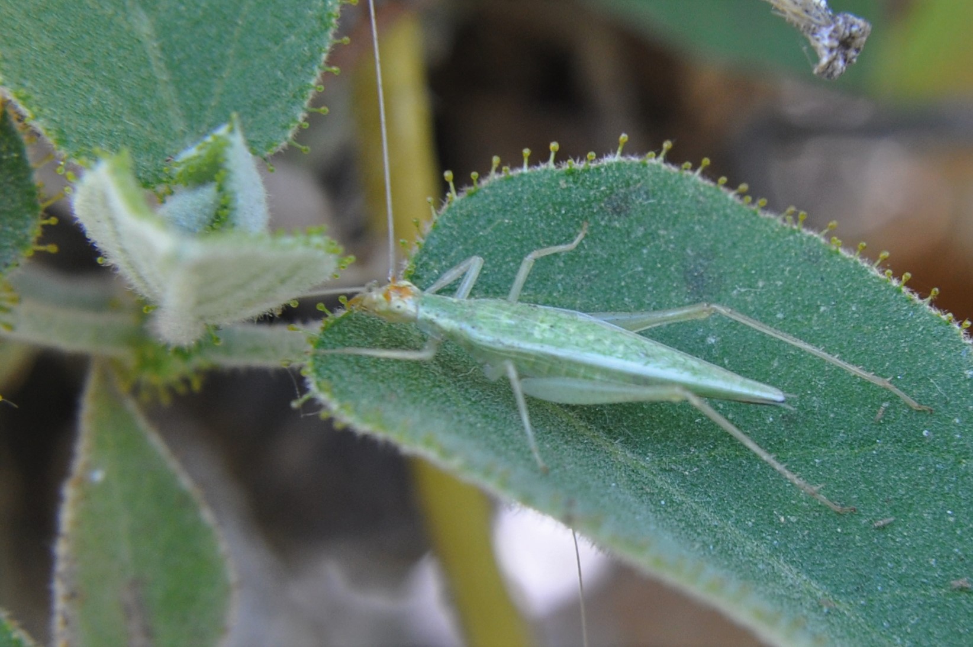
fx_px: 729
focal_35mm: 27
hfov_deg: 67.4
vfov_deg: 47.8
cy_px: 324
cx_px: 486
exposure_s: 1/60
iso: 400
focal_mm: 18
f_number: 7.1
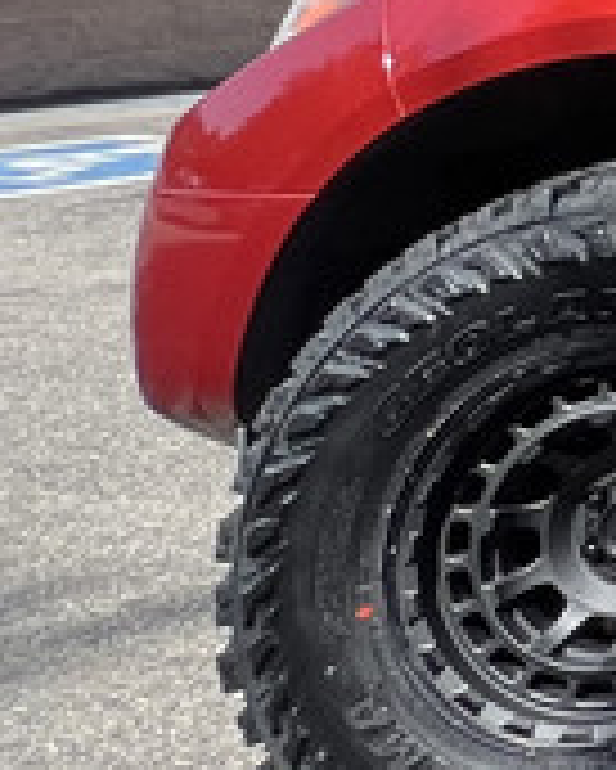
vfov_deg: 20.6
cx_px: 2071
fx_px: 1799
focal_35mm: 79
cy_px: -387
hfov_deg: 10.1
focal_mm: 1.57
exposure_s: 1/903
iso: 32
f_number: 1.8
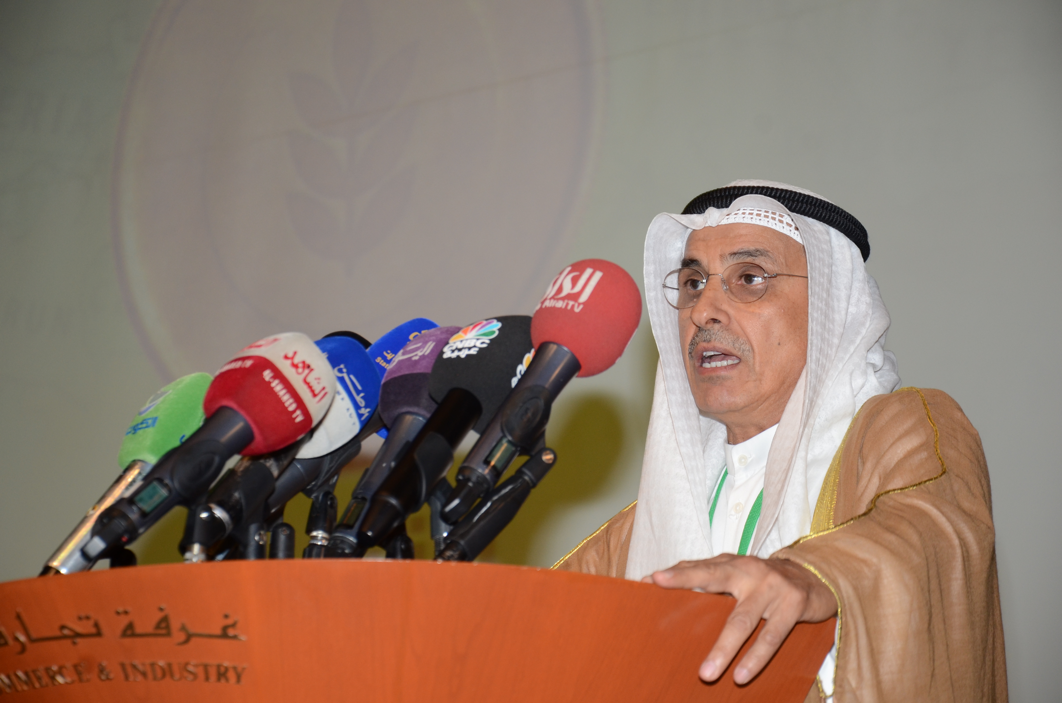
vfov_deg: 10.7
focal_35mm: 128
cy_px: 352
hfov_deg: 16.1
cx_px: 531
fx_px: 3753
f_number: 6.3
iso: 500
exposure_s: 1/100
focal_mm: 85
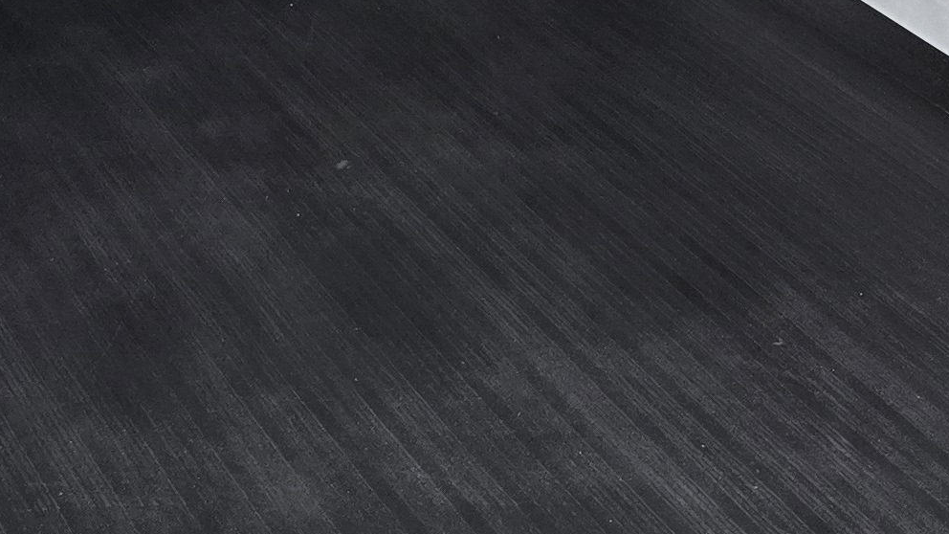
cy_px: -443
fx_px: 2542
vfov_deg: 11.1
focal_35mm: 101
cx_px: 364
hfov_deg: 21.1
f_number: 1.7
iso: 160
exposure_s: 1/120
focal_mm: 6.3
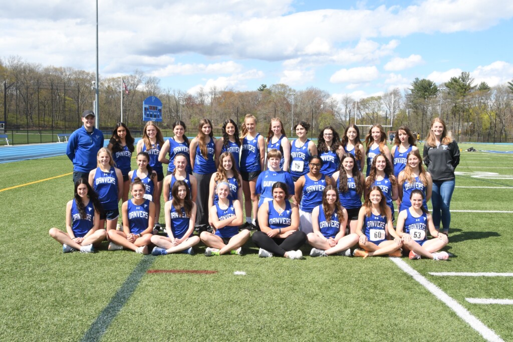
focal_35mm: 33
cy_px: 171
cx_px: 256
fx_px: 470
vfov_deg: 39.9
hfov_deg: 57.2
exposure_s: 1/250
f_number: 14
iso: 400
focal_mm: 22
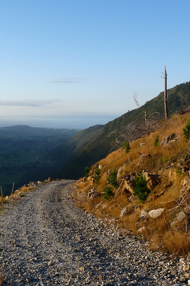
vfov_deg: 41.1
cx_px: 40
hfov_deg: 27.6
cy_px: 142
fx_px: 380
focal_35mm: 48
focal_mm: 6
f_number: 5.6
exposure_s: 1/200
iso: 100
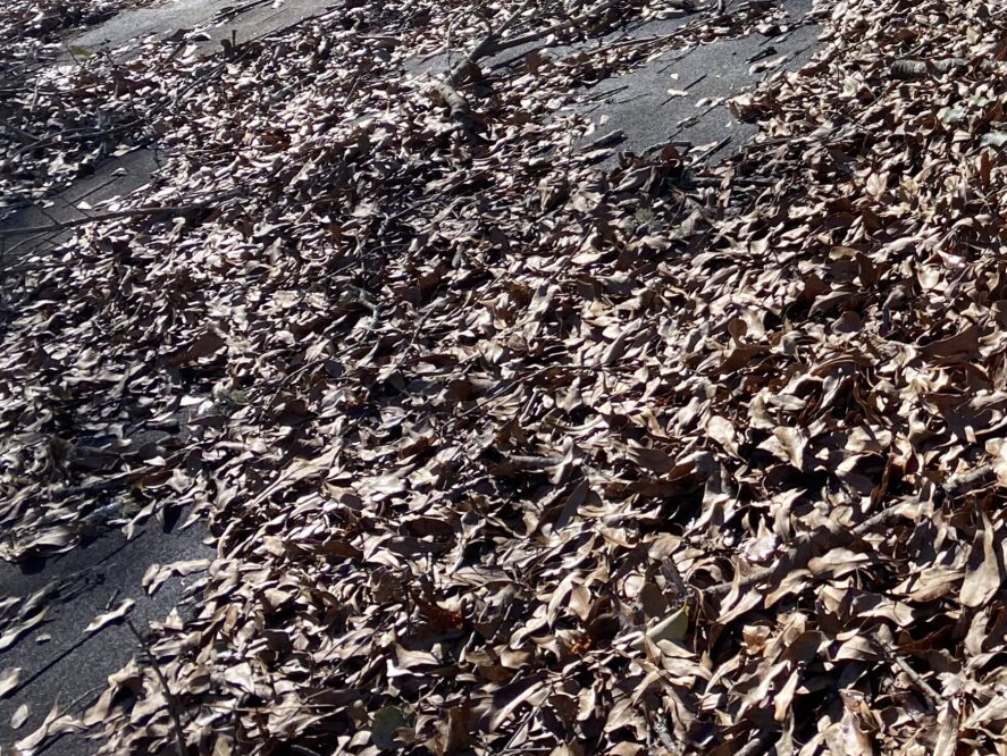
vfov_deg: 23.3
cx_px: 1114
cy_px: -14
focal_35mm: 60
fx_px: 1746
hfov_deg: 29.0
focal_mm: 4.25
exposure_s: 1/852
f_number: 1.8
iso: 32
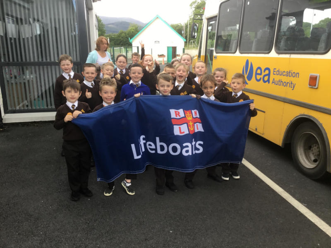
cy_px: 124
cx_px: 166
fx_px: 296
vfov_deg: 45.4
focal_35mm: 31
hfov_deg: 58.4
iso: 32
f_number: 2.4
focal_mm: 3.3
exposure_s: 1/100
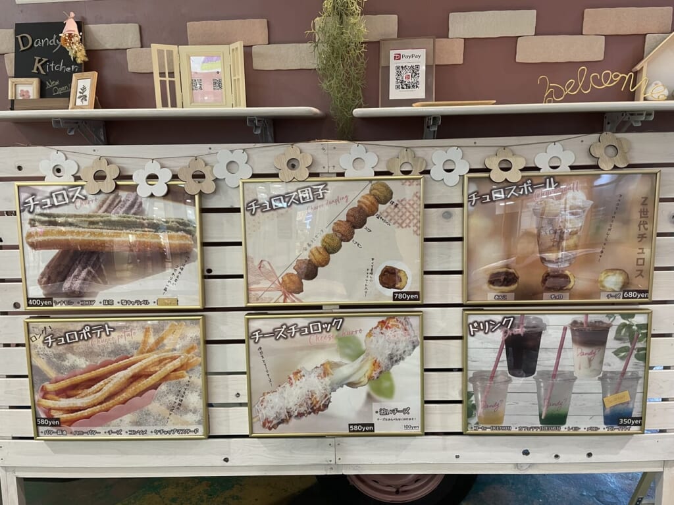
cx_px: 337
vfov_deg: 53.0
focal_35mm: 26
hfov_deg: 67.3
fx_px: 506
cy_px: 252
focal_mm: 4.2
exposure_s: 1/50
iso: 160
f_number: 1.6
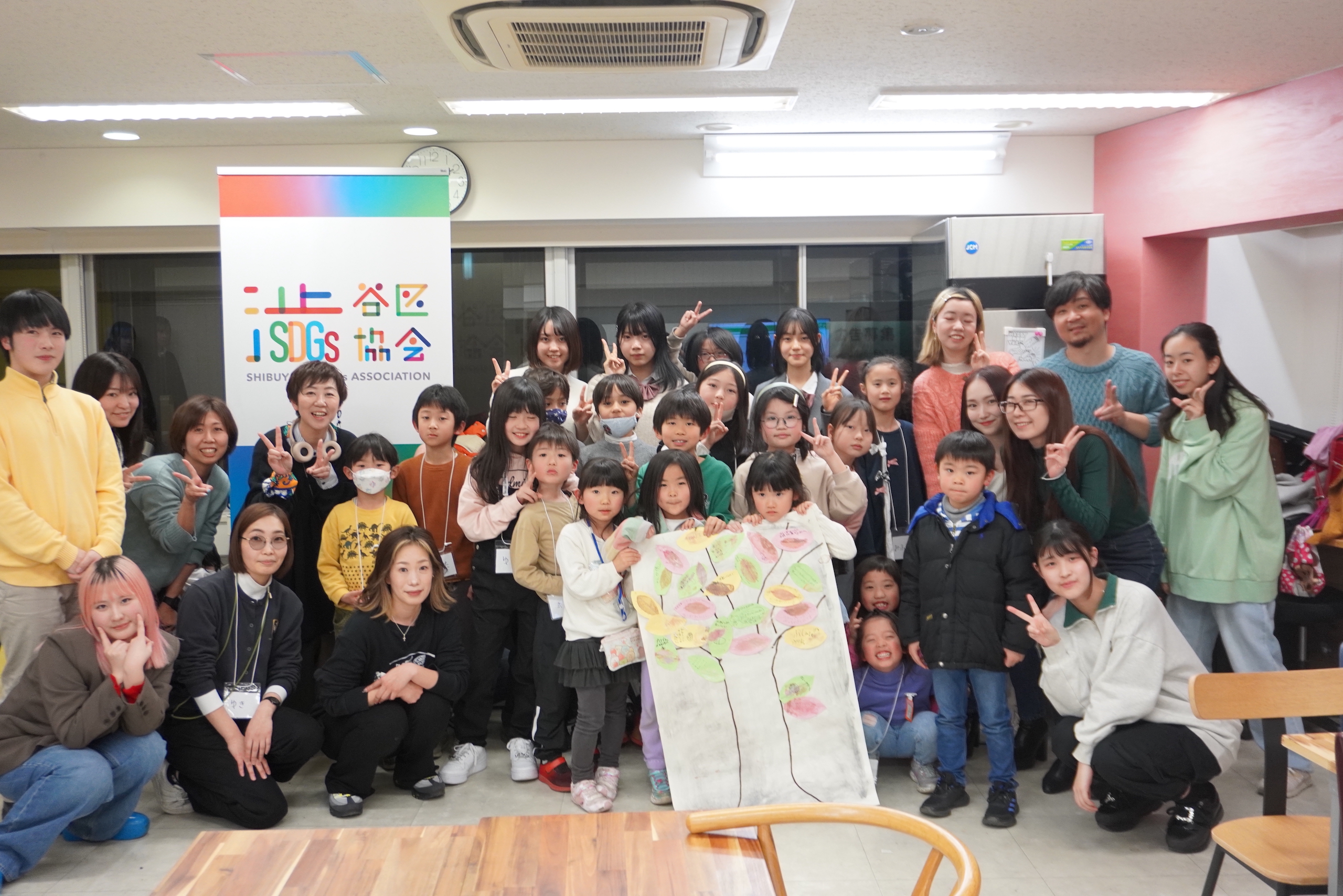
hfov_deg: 57.2
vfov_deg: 40.0
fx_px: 1231
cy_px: 448
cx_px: 672
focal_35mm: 33
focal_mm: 22
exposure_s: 1/160
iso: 1250
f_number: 4
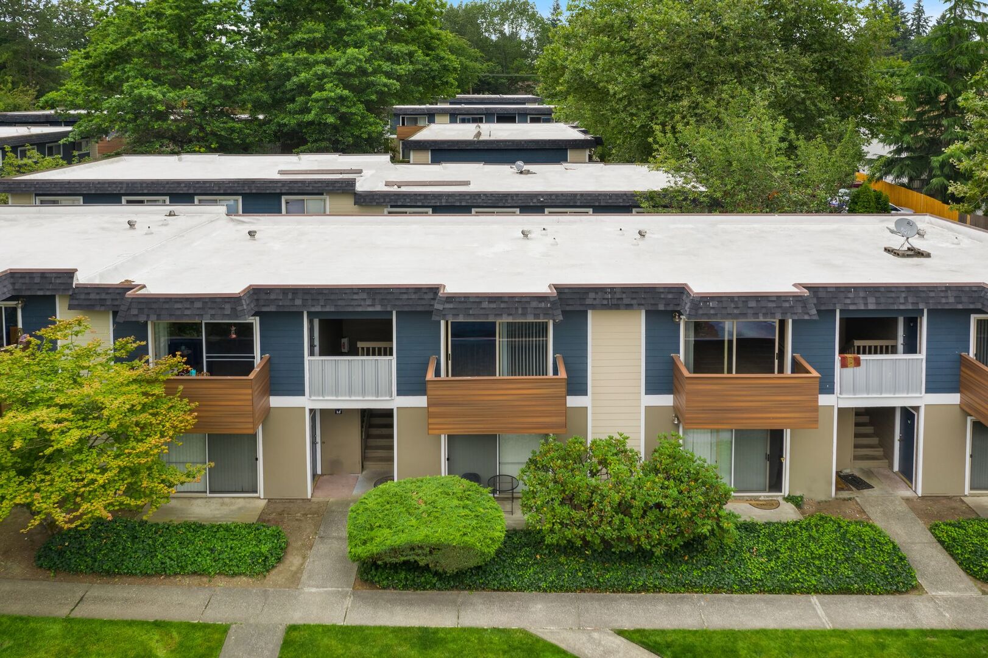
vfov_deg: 46.4
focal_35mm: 28
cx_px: 494
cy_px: 329
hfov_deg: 65.5
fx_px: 768
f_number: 4.5
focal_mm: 10.3
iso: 100
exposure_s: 1/500
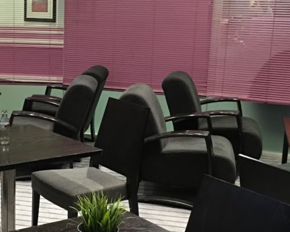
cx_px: 49
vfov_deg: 22.8
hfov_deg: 27.6
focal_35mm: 67
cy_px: 123
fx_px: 575
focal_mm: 4.15
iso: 125
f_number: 2.2
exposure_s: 1/8
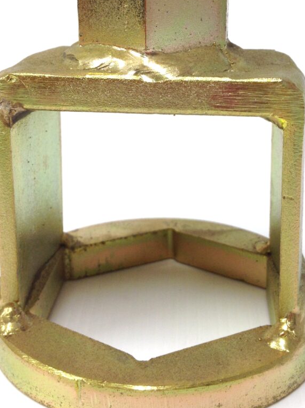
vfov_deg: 40.4
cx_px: 153
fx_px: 554
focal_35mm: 47
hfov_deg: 30.8
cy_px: 172
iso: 80
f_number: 2.4
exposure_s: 1/20
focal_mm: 4.28
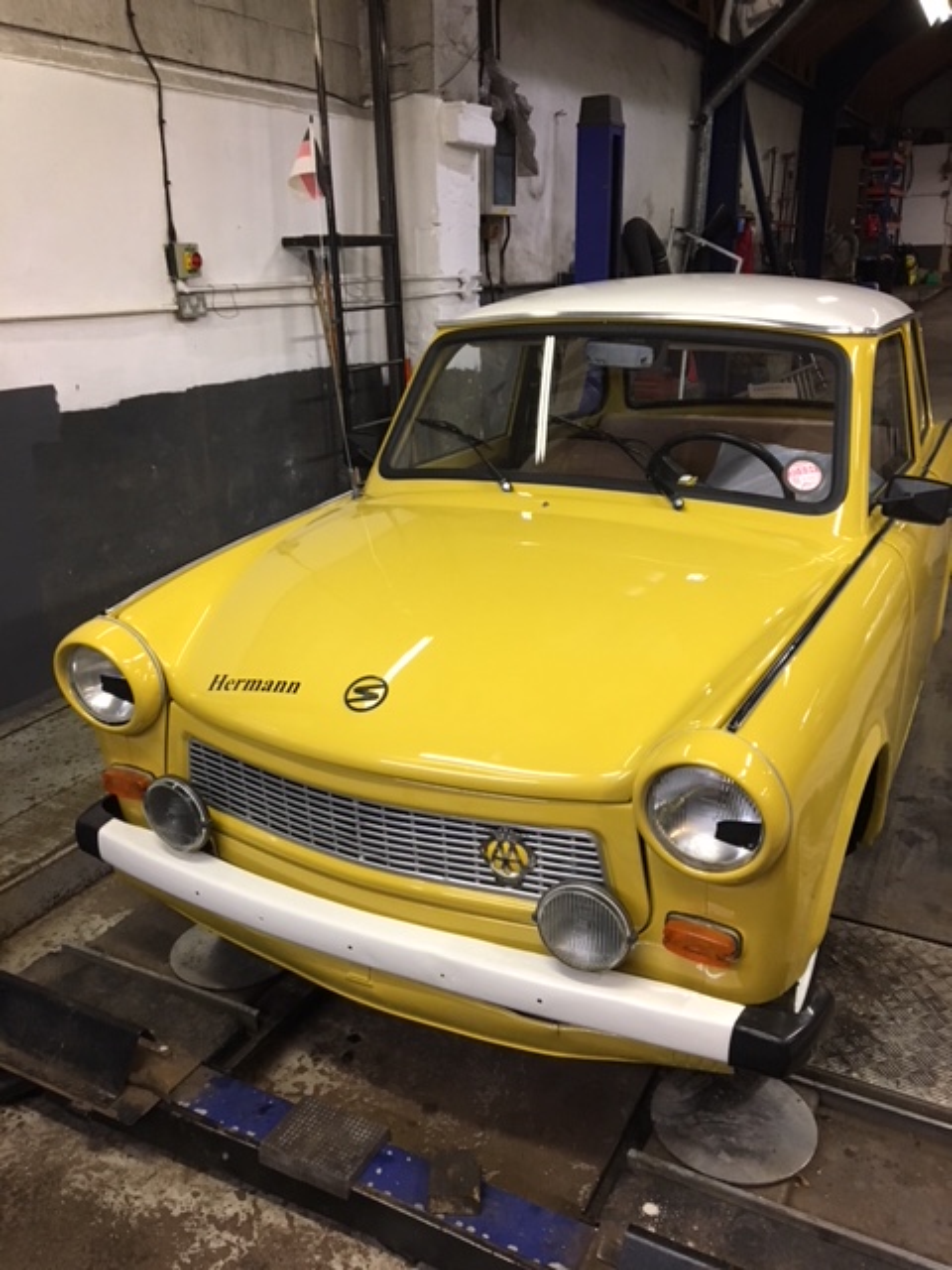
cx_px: 476
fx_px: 1063
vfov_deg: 61.7
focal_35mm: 29
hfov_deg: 48.2
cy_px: 635
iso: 200
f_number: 2.2
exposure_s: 1/33
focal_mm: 4.15
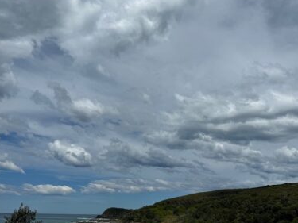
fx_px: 275
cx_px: 142
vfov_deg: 44.0
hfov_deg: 56.8
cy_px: 127
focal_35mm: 32
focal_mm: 6.76
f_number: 1.78
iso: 80
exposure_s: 1/20000
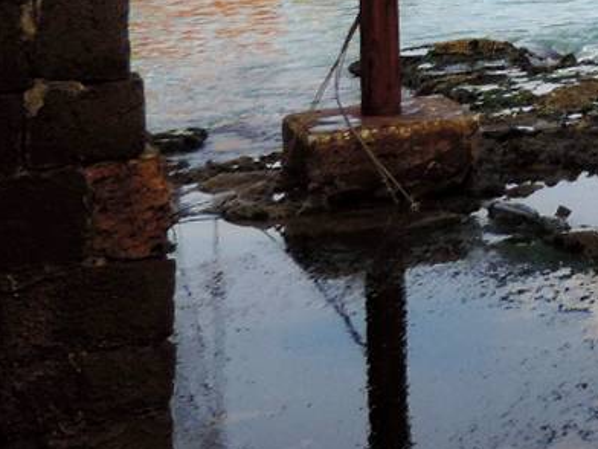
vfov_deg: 13.7
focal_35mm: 98
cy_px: -313
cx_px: 874
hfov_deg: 18.0
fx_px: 1693
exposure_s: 1/1000
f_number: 3
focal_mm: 4.3
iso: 80
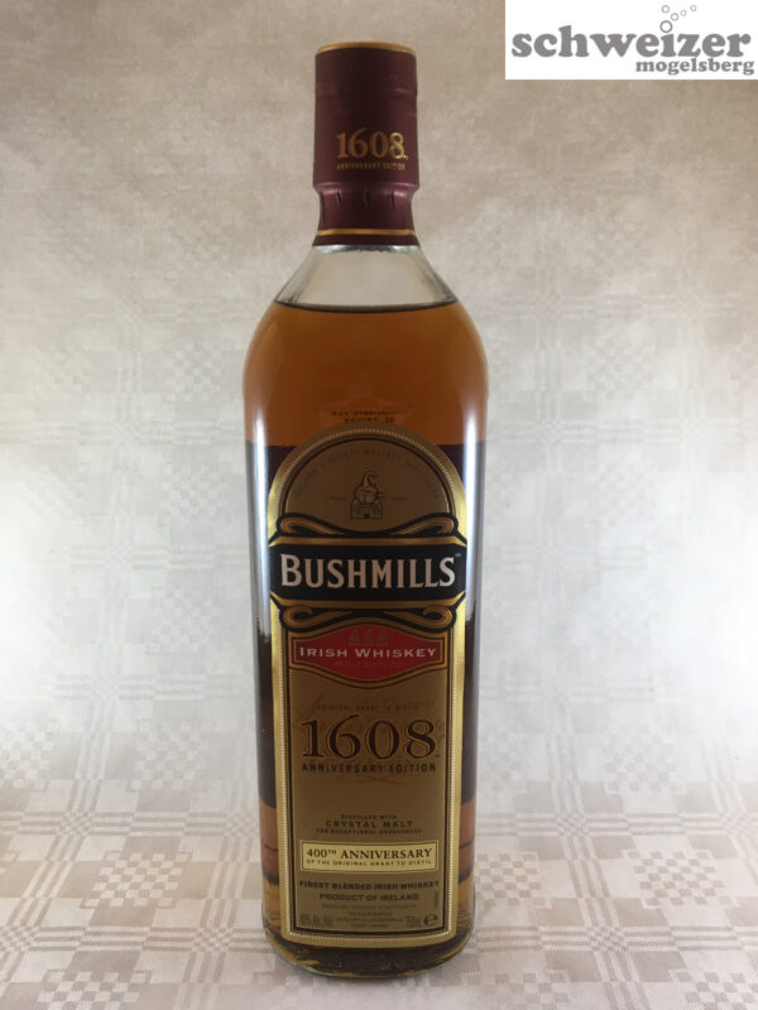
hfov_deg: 48.2
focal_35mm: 29
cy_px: 505
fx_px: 847
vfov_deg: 61.7
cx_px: 379
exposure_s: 1/30
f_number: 2.2
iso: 32
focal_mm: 4.15
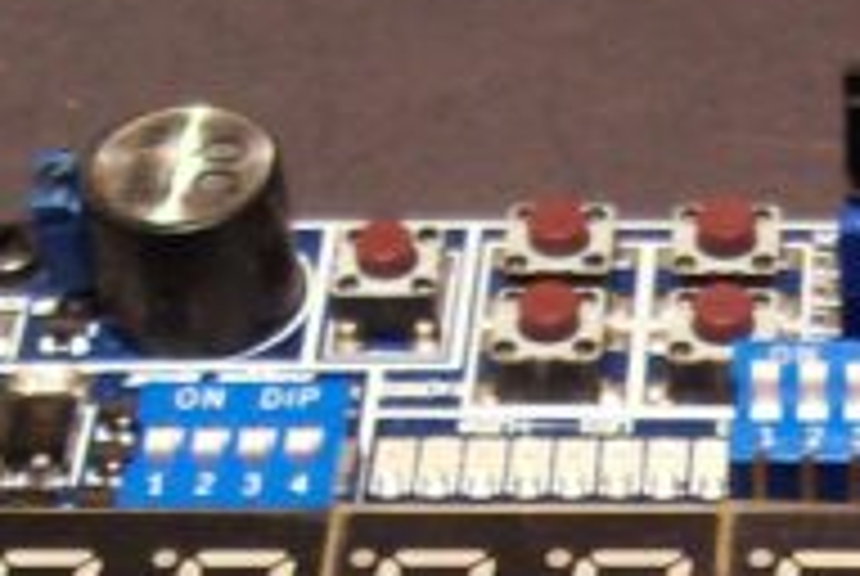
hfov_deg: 13.9
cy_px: 1084
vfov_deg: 9.2
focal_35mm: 142
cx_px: 1076
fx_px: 3397
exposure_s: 1/16.2
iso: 160
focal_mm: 5.6
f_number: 2.7
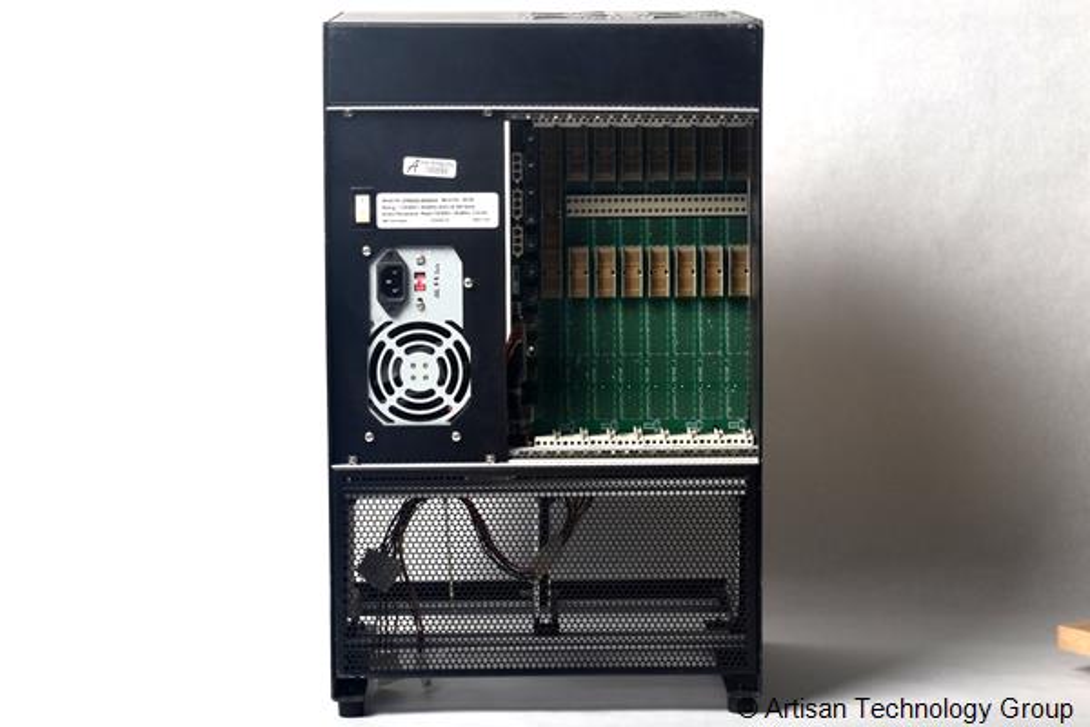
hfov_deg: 24.6
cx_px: 545
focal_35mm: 82
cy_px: 364
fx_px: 2498
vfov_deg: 16.6
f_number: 10
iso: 200
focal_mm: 55
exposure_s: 1/250
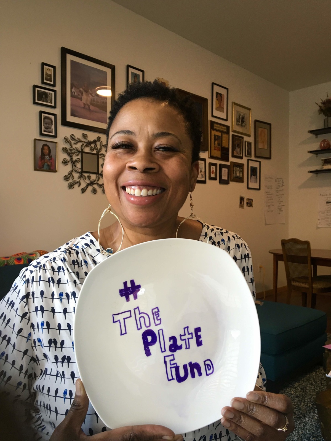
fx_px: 370
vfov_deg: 61.7
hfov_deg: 48.2
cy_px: 220
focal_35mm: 29
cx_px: 166
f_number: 2.2
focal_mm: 4.15
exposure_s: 1/30
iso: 80
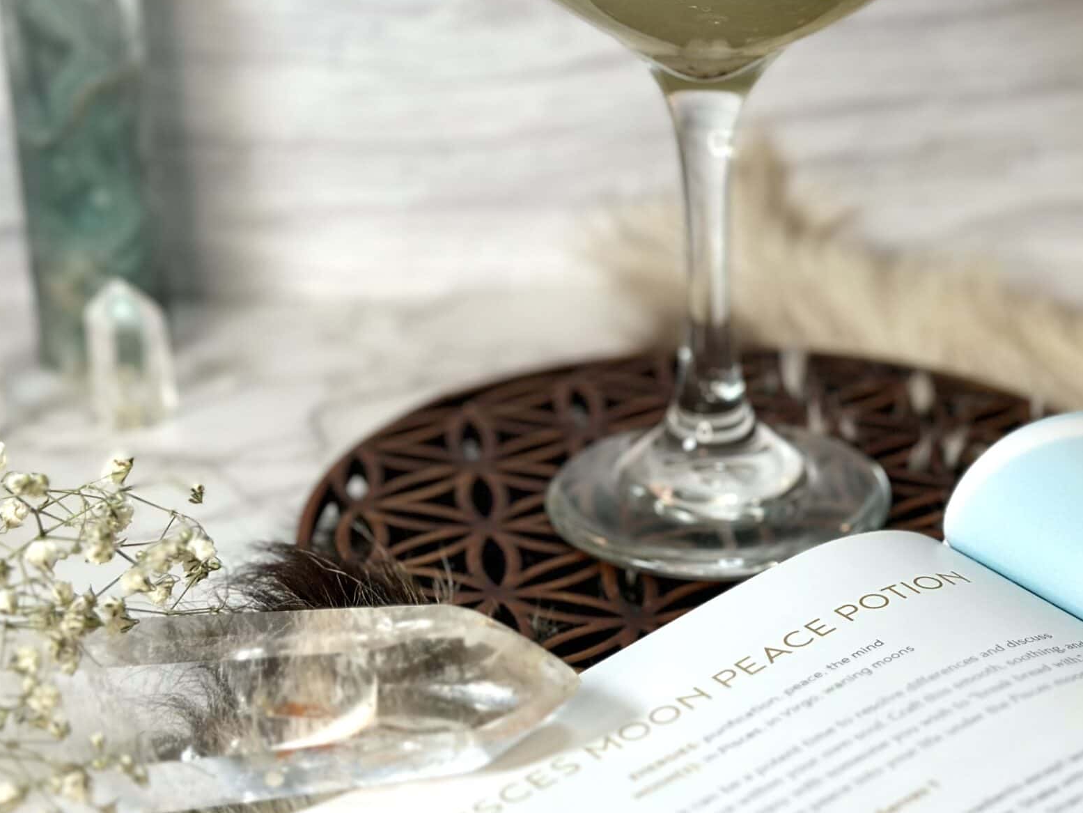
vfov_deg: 18.5
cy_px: 183
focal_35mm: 79
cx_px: 708
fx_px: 2472
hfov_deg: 24.6
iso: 64
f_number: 1.78
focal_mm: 6.86
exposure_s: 1/139
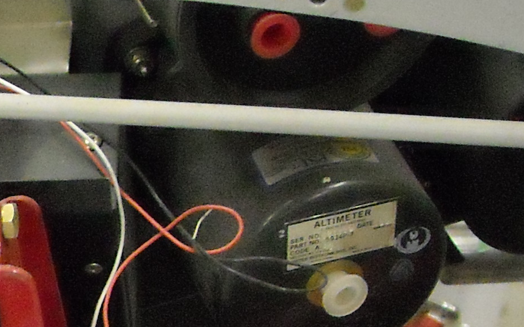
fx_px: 1756
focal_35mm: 123
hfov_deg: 15.8
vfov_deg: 10.6
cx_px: -222
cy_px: 318
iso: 800
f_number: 2.8
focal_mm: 5.7
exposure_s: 1/31
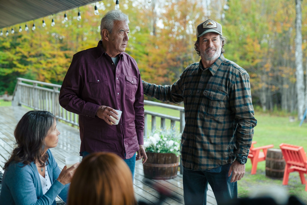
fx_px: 477
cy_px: 102
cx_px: 154
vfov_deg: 24.2
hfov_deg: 35.6
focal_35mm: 56
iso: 250
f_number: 2.8
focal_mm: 56
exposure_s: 1/500
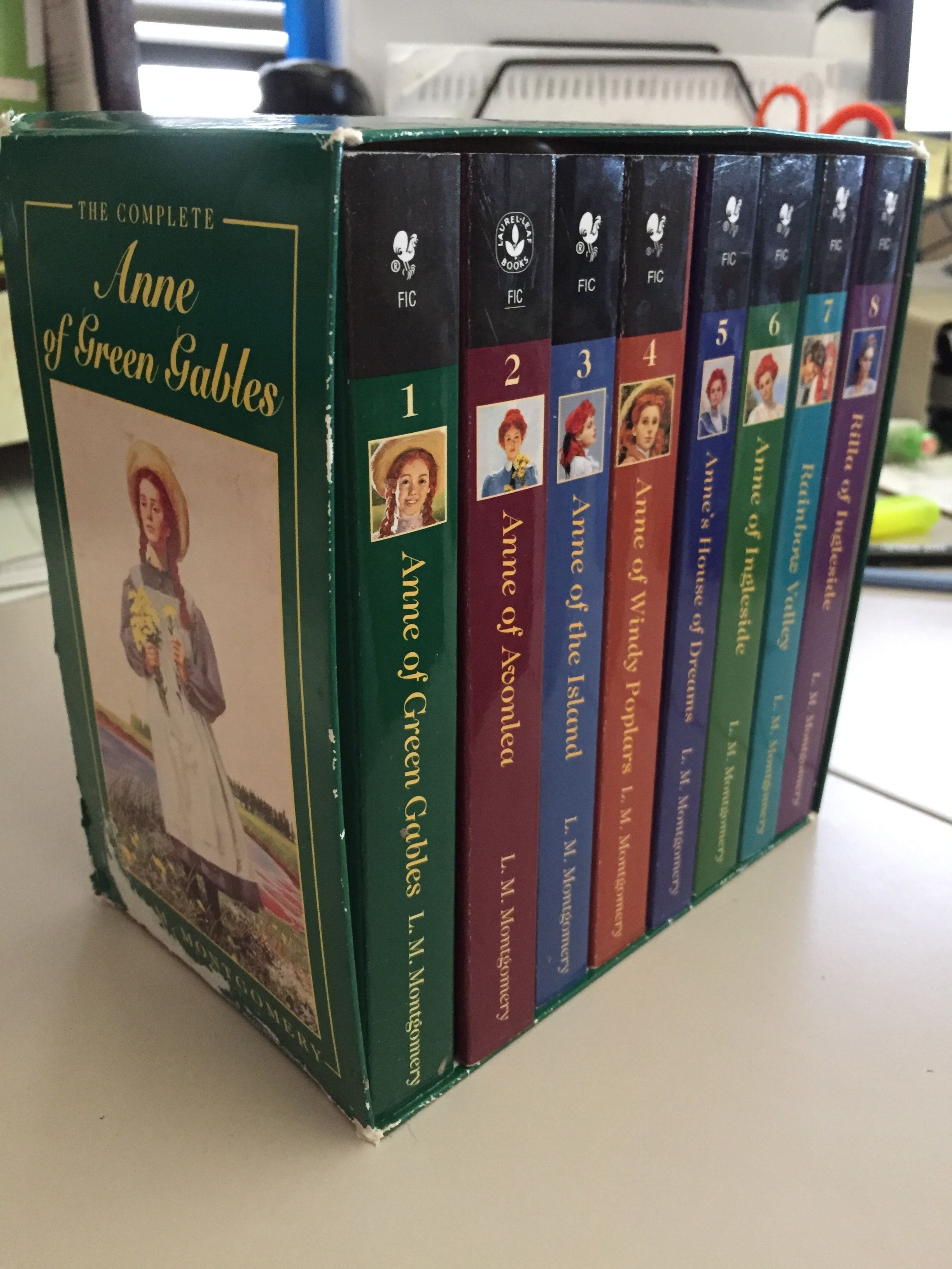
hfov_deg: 48.2
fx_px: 1063
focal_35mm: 29
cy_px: 634
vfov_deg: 61.7
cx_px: 476
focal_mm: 4.15
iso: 320
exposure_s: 1/17
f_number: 2.2
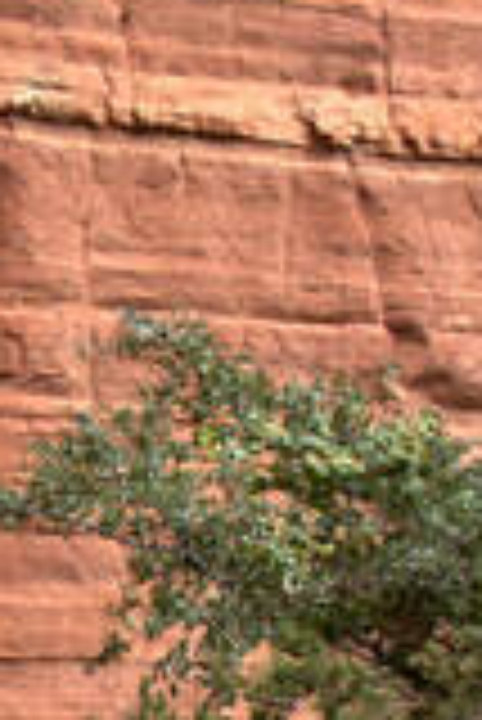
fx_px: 3106
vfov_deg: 13.0
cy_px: 767
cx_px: -302
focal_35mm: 155
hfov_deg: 8.6
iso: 100
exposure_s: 1/80
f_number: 8
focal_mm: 28
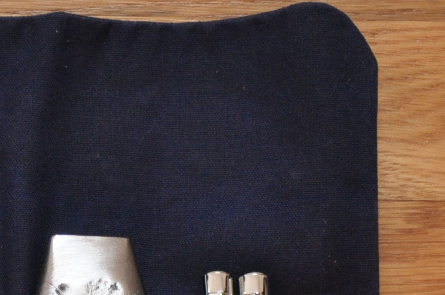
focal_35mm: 222
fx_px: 2741
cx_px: -51
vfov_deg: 6.1
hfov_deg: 9.2
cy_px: 413
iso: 1000
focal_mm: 40
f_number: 5.6
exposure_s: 1/100
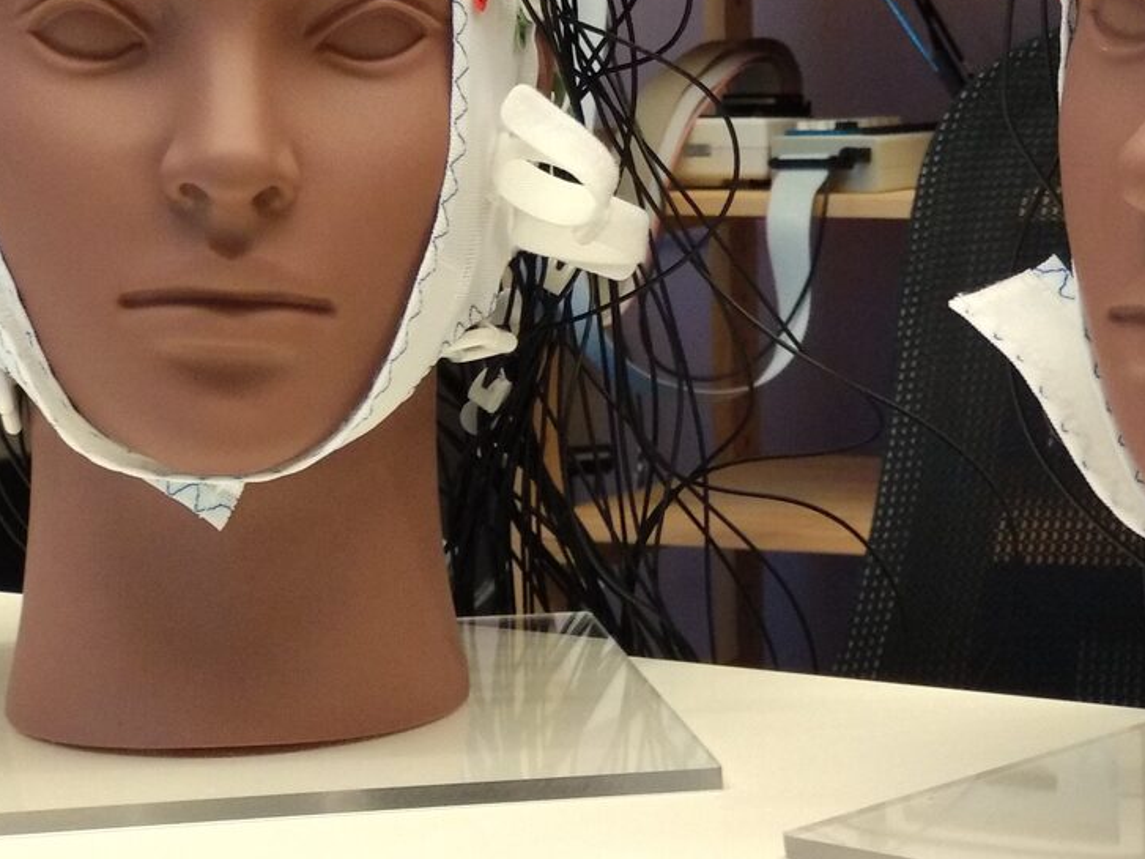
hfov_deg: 19.0
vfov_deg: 14.3
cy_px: 222
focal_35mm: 103
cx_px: 747
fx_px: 3406
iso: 640
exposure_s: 1/50
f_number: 2.6
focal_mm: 5.99
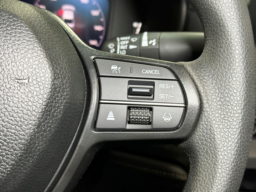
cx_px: 141
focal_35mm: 53
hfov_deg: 36.1
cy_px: 94
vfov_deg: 27.5
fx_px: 392
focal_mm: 6.86
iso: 250
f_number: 1.78
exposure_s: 1/40
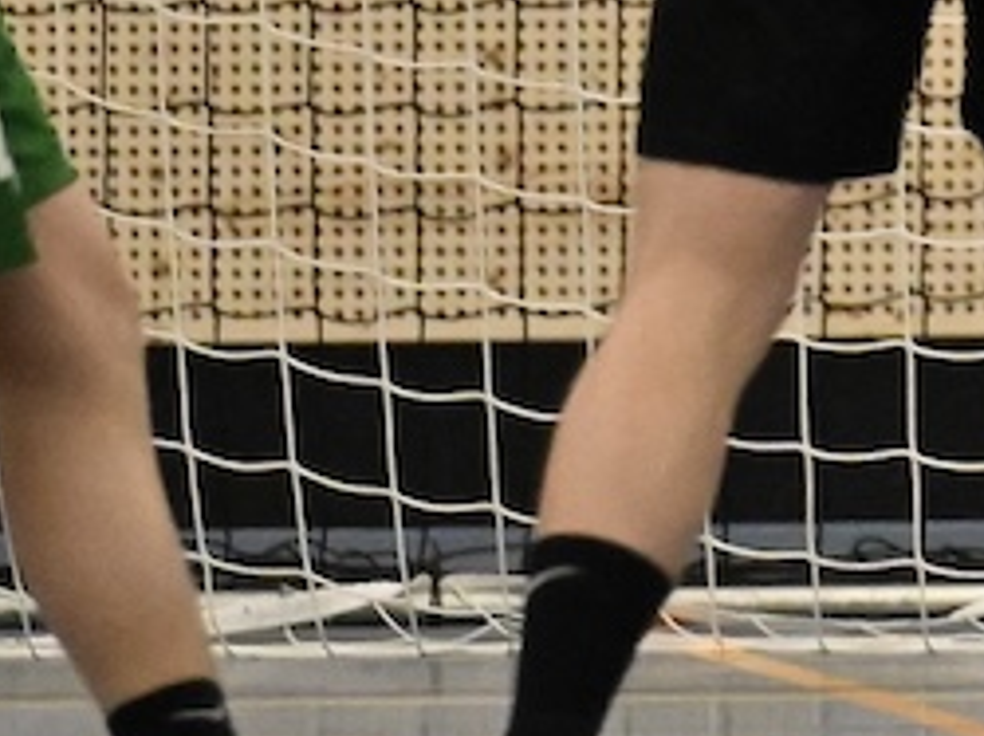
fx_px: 32801
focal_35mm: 1155
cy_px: -468
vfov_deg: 1.3
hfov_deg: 1.7
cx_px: 1413
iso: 6400
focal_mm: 200
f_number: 2.8
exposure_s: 1/1000
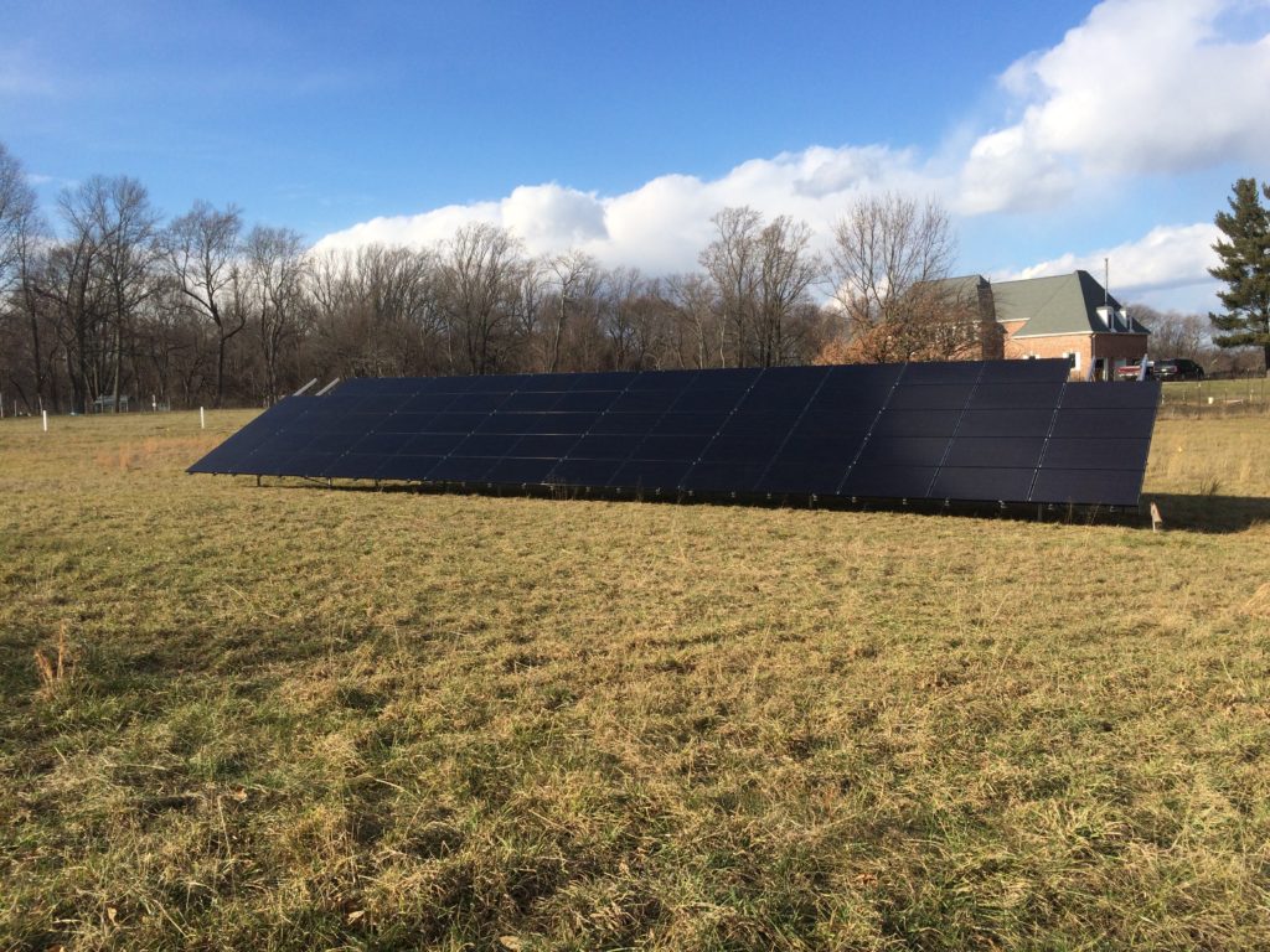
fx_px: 1064
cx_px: 635
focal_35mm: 29
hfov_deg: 61.7
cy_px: 476
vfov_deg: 48.2
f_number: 2.2
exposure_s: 1/1953
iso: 32
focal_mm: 4.15
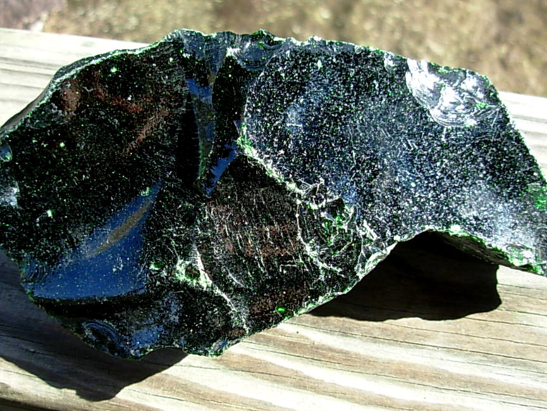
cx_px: 259
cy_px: 213
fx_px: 711
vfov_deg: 32.2
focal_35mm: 45
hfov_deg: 42.1
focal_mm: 6.3
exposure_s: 1/332
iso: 50
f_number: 2.9
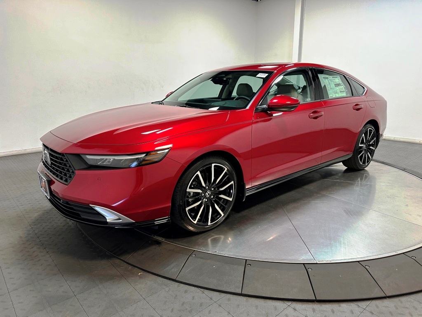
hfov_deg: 71.6
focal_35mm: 24
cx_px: 211
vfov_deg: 56.8
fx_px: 293
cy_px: 158
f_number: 1.78
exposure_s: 1/60
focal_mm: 6.86
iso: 320
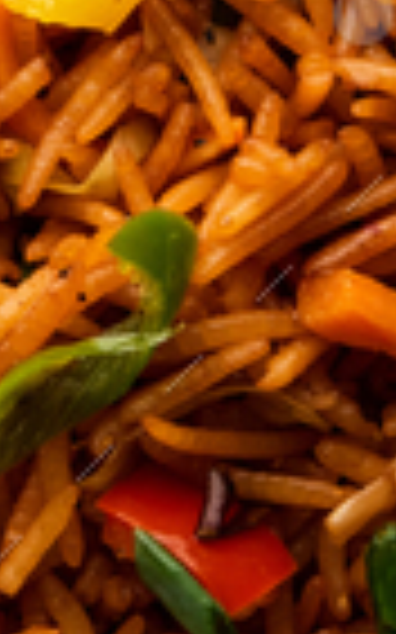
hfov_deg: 3.4
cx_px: -153
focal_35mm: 384
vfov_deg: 5.5
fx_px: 6638
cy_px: -22
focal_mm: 60
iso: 100
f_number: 8
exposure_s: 1/125
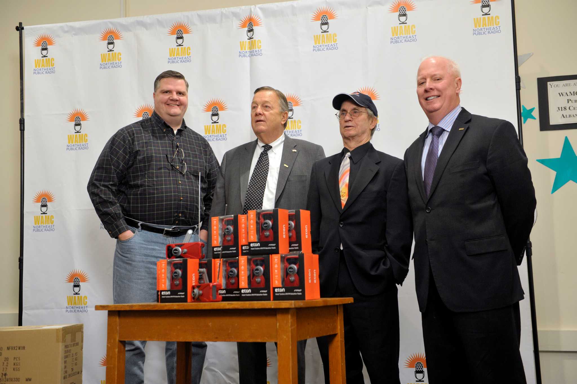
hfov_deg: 48.5
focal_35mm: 40
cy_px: 192
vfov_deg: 33.3
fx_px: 641
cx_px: 288
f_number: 4
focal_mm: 40
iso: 1600
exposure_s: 1/125
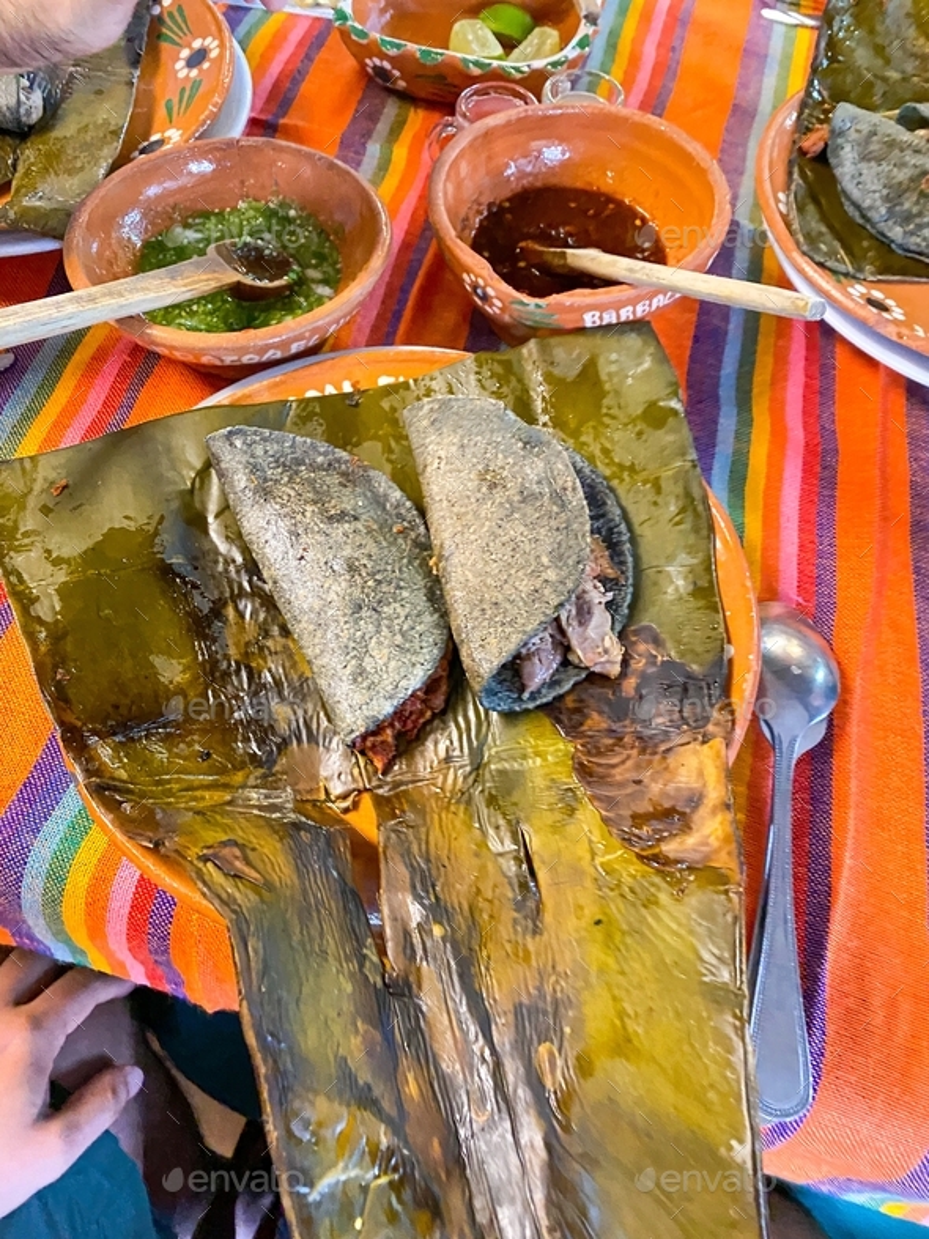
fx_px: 931
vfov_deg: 67.3
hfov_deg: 53.1
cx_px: 464
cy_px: 620
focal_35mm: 26
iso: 500
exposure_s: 1/40
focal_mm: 4.25
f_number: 1.8
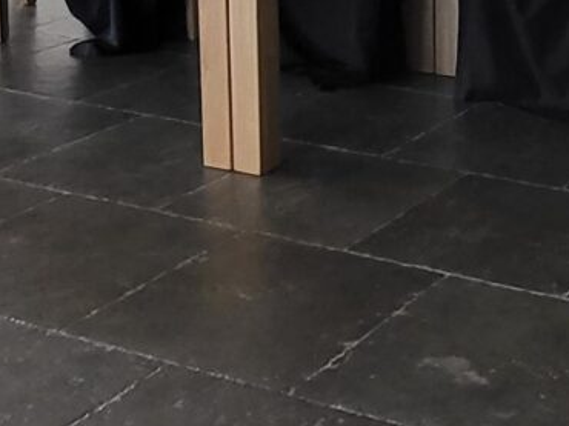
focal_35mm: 72
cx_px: 640
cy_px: -175
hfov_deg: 25.0
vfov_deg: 18.5
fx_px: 1183
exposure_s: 1/50
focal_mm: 1.74
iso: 250
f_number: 2.2
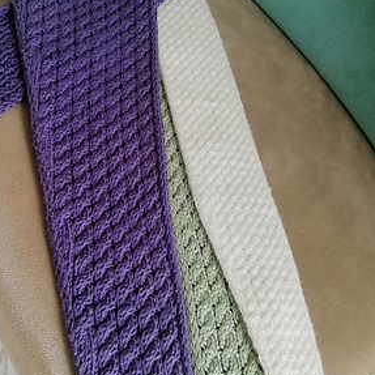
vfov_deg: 41.8
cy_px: 176
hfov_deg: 41.4
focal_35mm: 40
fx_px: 490
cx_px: 131
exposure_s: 1/100
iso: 80
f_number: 2.2
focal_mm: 3.21
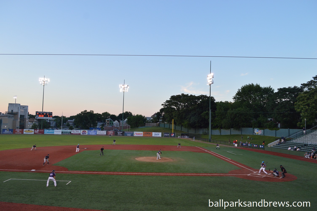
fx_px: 238
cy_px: 106
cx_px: 158
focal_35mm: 27
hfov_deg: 67.4
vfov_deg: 47.8
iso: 400
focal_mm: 18
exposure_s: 1/125
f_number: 5.6
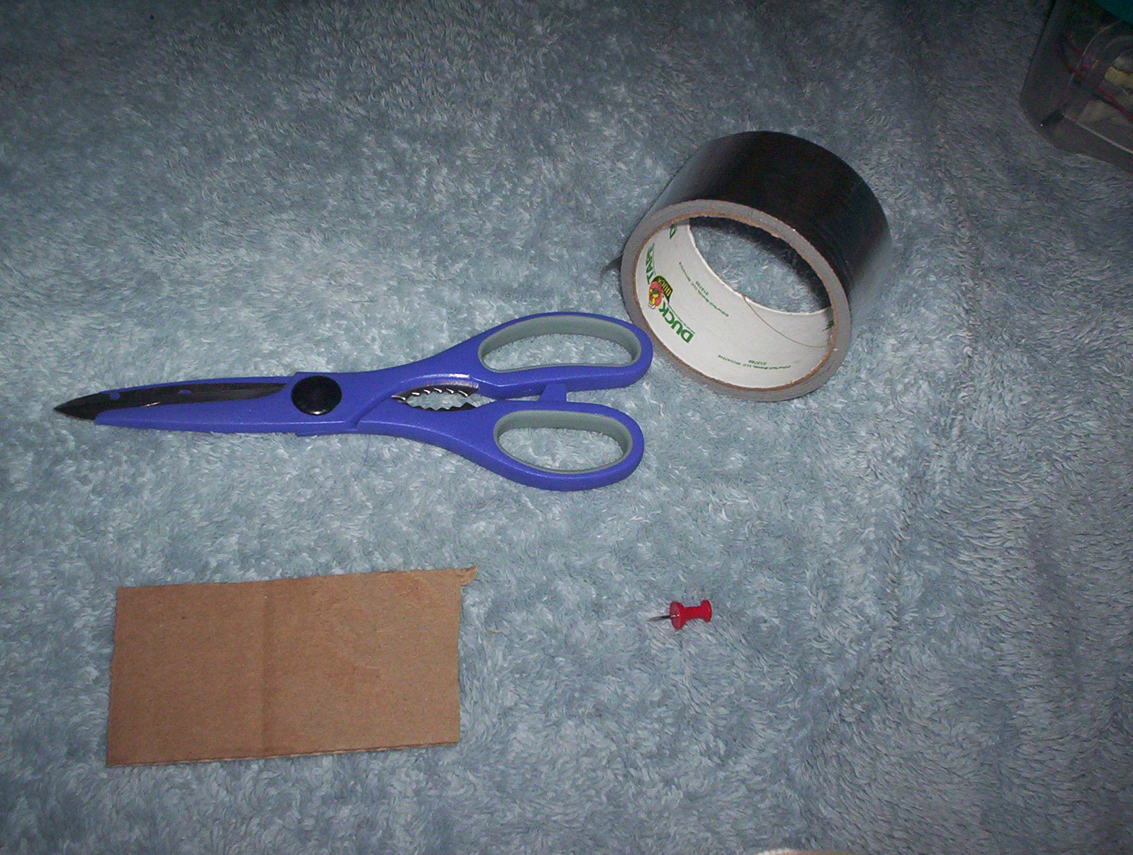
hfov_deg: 48.9
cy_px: 428
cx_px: 566
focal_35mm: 38
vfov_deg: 37.9
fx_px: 1247
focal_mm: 4.99
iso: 140
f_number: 4.5
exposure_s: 1/60
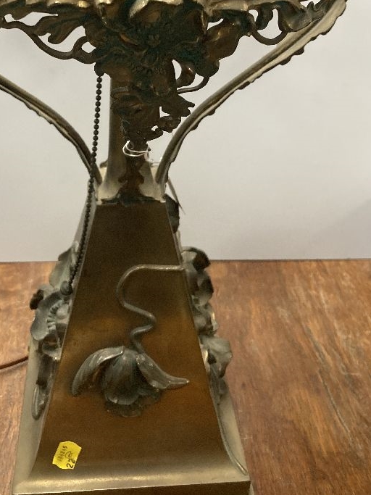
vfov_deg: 44.6
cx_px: 130
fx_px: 586
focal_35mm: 41
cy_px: 141
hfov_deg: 34.9
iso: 200
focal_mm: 3.99
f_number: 1.8
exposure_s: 1/60
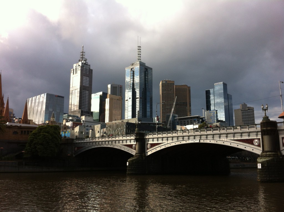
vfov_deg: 40.6
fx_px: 287
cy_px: 106
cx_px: 142
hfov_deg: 52.7
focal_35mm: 35
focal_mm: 3.85
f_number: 2.8
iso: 80
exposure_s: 1/548
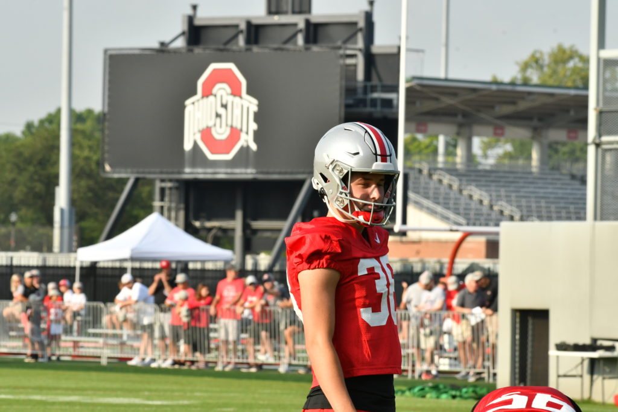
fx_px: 5408
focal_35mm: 315
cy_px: 206
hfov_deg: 6.5
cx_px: 309
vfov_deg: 4.4
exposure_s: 1/640
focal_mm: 210
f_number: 13
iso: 1000
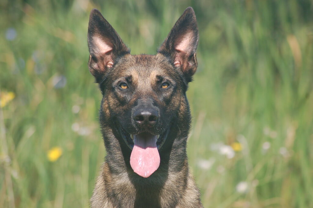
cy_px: 104
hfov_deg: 6.2
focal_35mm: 330
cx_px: 156
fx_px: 2867
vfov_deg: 4.2
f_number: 5
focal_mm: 220
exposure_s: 1/1250
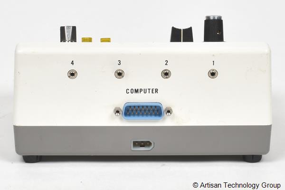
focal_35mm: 75
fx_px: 594
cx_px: 142
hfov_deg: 27.0
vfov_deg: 18.2
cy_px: 95
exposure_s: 1/200
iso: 200
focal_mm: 50
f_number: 16
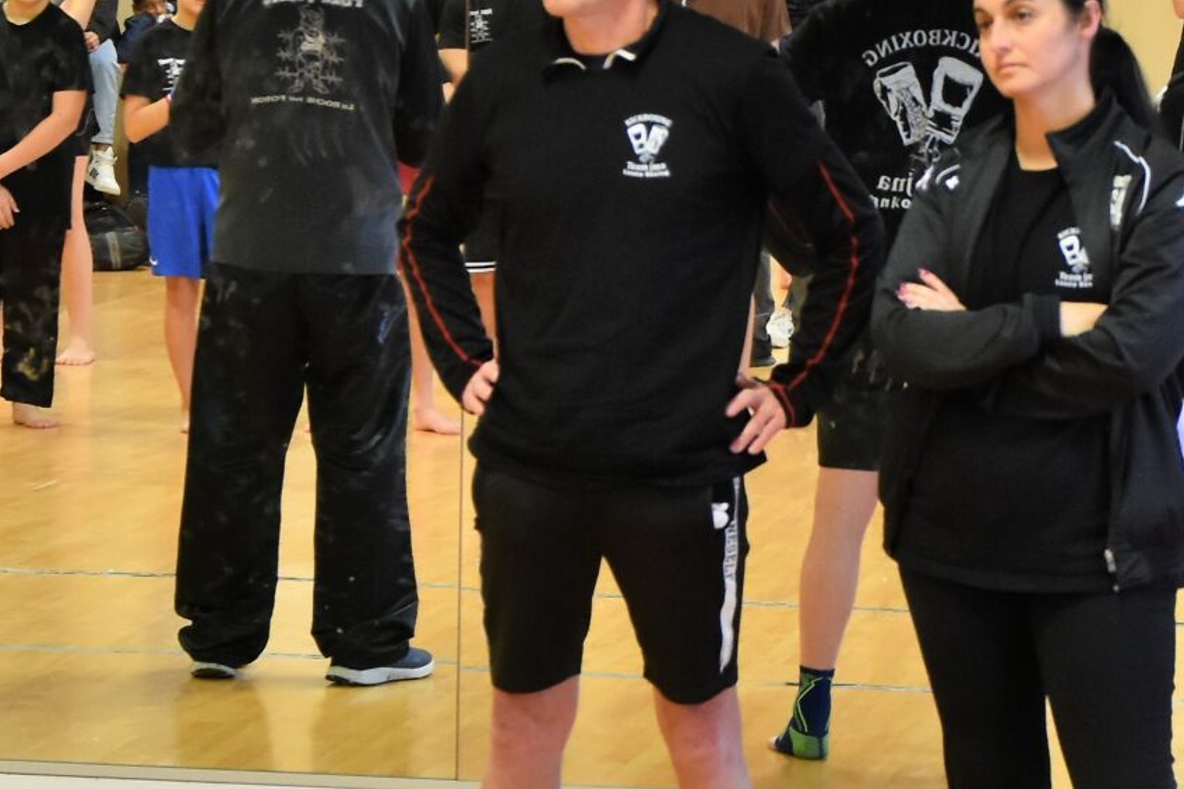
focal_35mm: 154
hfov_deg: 13.3
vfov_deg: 8.9
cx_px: 894
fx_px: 5064
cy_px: 509
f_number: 4
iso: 1000
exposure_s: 1/60
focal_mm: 34
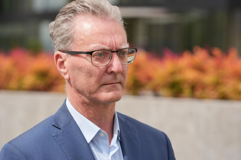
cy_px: 80
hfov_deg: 12.3
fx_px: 1118
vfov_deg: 8.2
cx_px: 120
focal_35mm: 167
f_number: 6.3
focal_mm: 167
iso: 320
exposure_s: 1/1000
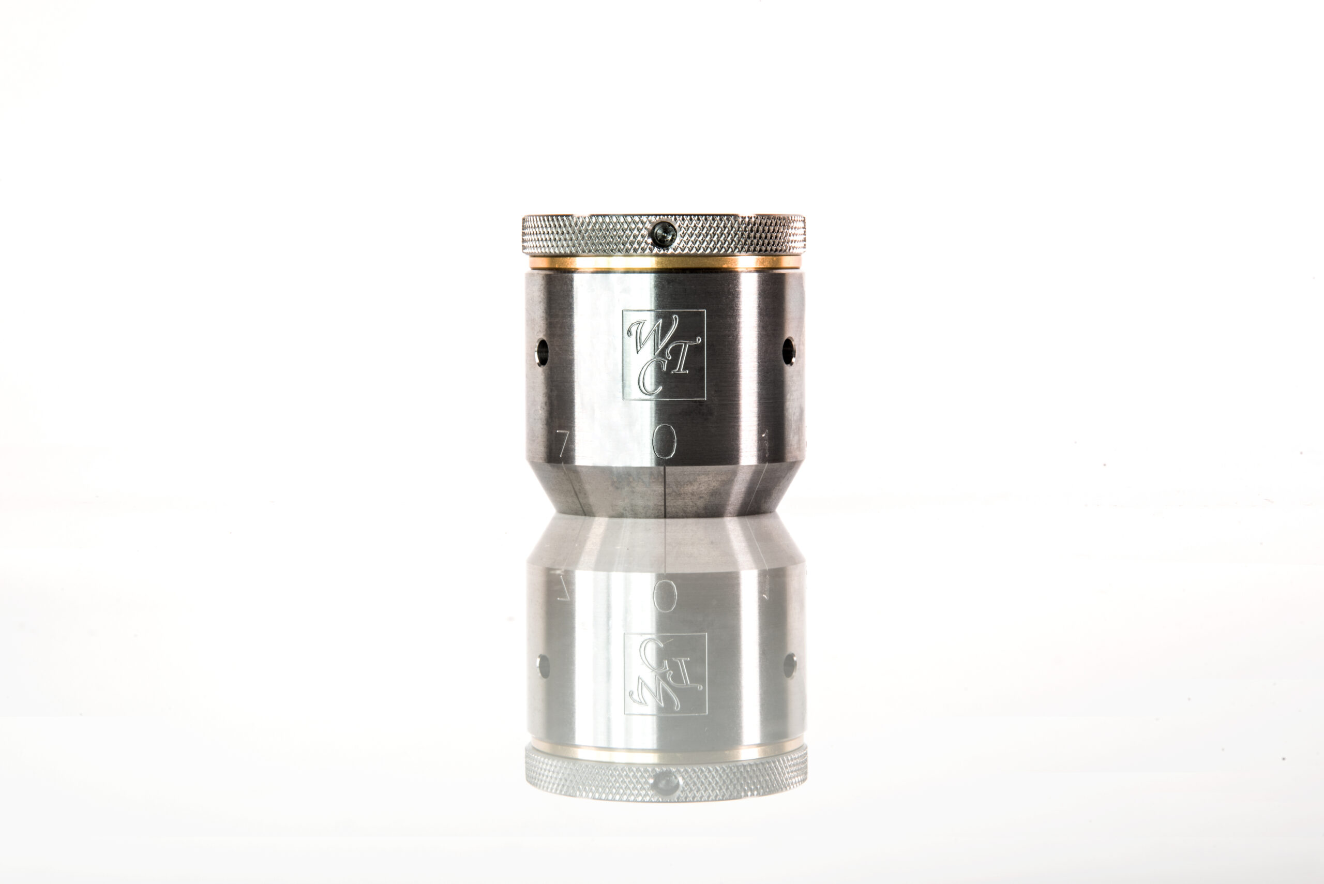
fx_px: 4415
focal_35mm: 120
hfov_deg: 17.1
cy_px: 442
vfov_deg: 11.4
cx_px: 662
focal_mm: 120
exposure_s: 1/3
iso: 100
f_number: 22
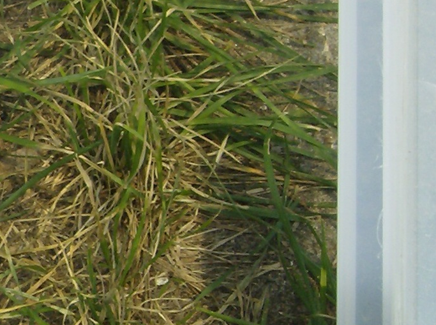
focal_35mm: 205
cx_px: -317
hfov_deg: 9.3
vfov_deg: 7.2
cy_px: 316
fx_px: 2576
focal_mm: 9.3
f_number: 5.6
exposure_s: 1/351
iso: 100
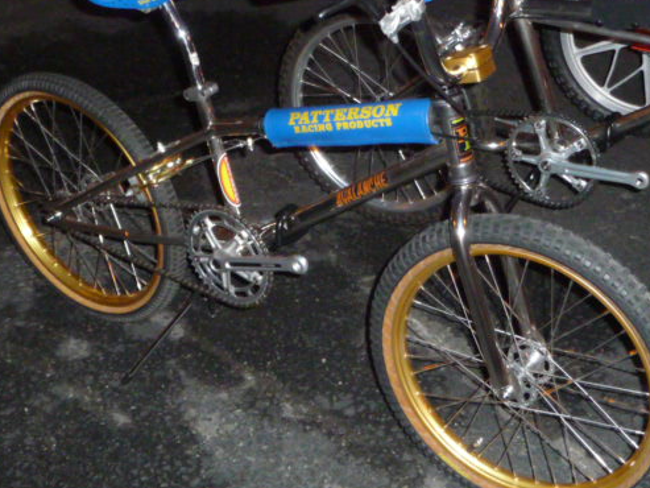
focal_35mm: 61
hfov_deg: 31.6
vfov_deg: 24.0
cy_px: 202
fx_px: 1146
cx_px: 361
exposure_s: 1/30
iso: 500
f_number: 3.3
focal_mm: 4.7
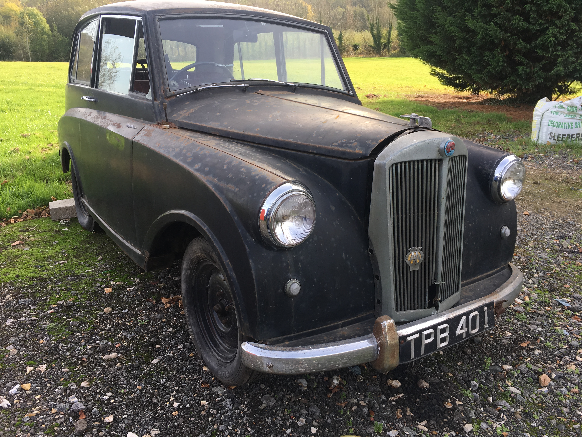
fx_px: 488
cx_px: 291
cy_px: 218
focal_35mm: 29
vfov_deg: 48.2
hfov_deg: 61.7
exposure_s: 1/255
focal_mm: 4.15
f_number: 2.2
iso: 25
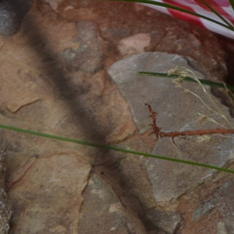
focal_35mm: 433
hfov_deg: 4.0
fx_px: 3312
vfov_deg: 4.0
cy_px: 525
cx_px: 337
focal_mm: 46
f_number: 9
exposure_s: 1/320
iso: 200
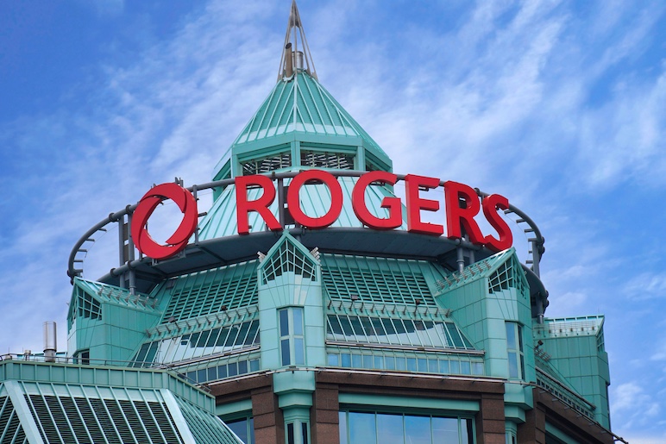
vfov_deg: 6.8
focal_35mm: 202
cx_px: 333
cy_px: 222
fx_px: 3747
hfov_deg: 10.2
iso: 100
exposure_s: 1/125
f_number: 5.6
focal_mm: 135
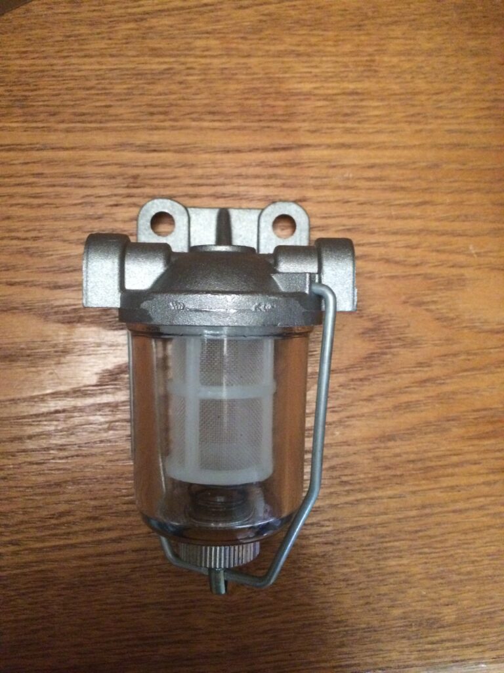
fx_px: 563
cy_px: 336
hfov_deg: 48.2
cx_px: 252
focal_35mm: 29
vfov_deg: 61.7
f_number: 2.2
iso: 400
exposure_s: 1/17
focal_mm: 4.15
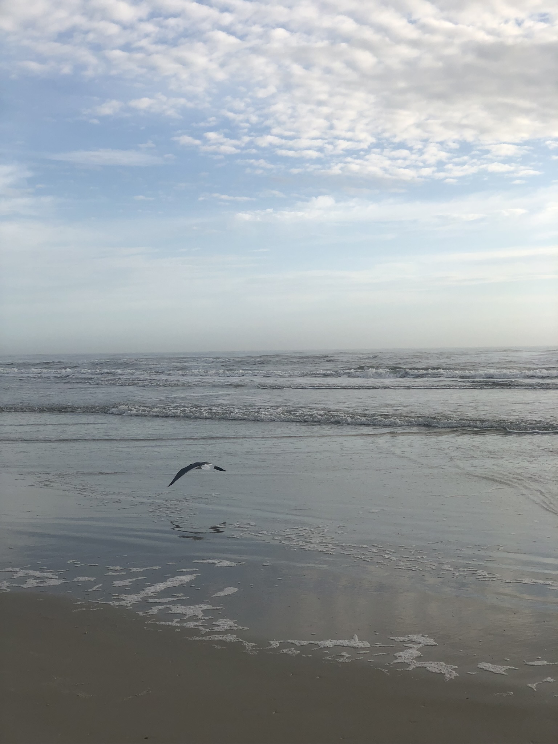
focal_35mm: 52
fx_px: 1118
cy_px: 372
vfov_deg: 36.8
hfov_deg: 28.0
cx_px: 279
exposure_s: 1/1675
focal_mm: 6
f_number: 2.4
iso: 16
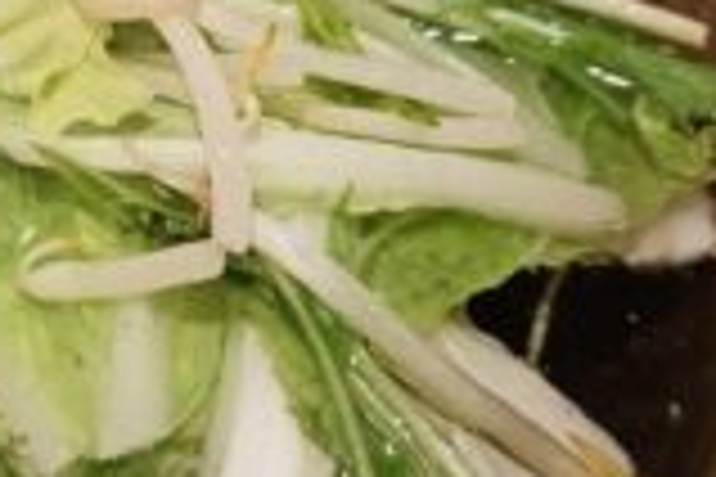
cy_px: 146
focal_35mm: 75
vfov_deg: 18.1
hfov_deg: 26.4
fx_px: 1492
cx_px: 126
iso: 500
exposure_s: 1/120
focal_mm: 5.4
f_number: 1.8
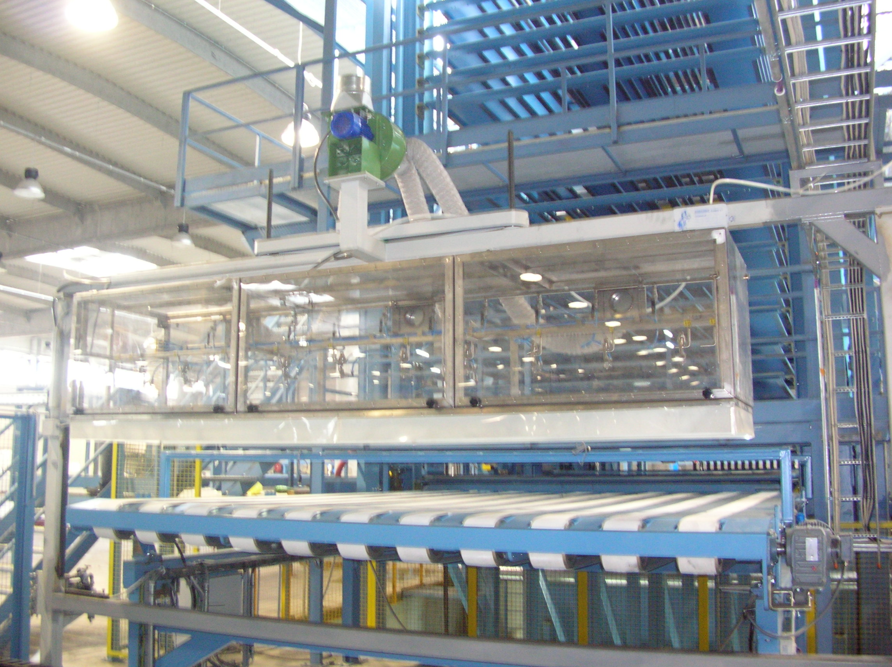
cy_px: 334
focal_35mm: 35
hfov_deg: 52.7
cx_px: 446
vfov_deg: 40.6
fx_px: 901
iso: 200
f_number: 2.8
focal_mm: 5.8
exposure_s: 1/5.7
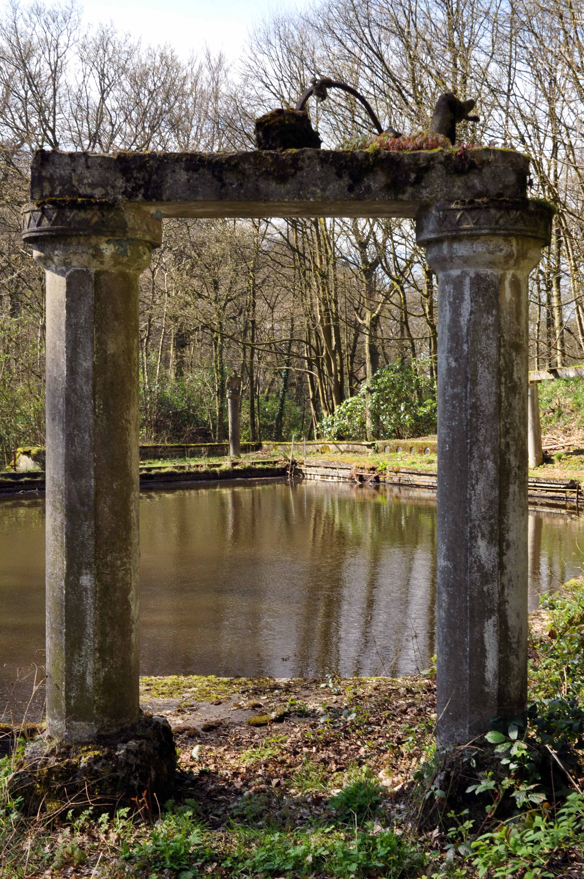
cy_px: 440
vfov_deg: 42.4
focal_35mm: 46
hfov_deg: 28.9
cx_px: 292
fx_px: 1134
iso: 400
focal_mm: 31
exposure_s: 1/60
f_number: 13
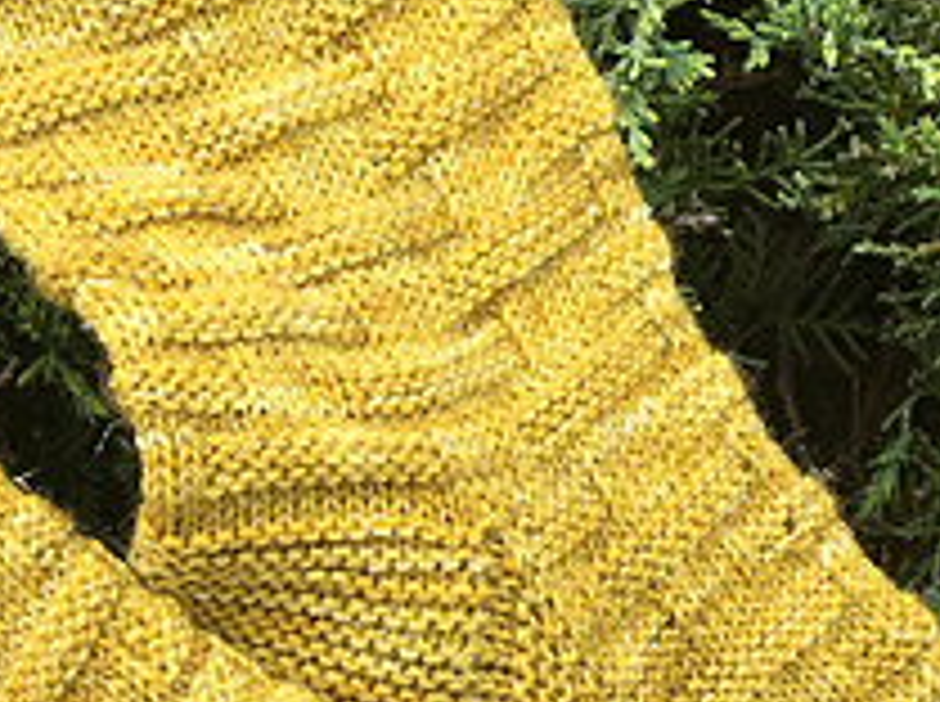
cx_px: 229
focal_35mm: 89
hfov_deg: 21.8
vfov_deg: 16.4
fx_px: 2413
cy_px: 540
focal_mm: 4.15
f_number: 2.2
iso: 25
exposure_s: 1/420
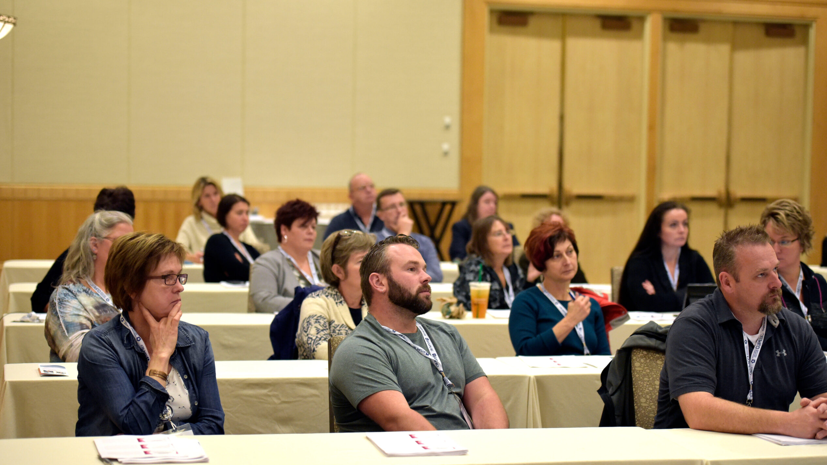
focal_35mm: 74
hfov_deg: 28.6
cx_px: 412
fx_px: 1623
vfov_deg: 16.3
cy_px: 260
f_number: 2.8
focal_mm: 70
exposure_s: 1/200
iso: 4000
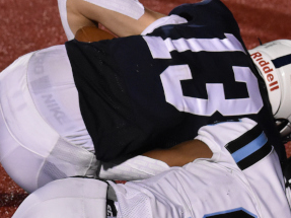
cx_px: 156
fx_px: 2512
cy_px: 129
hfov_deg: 6.6
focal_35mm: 299
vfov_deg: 5.0
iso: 3200
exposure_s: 1/320
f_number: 5.6
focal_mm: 70
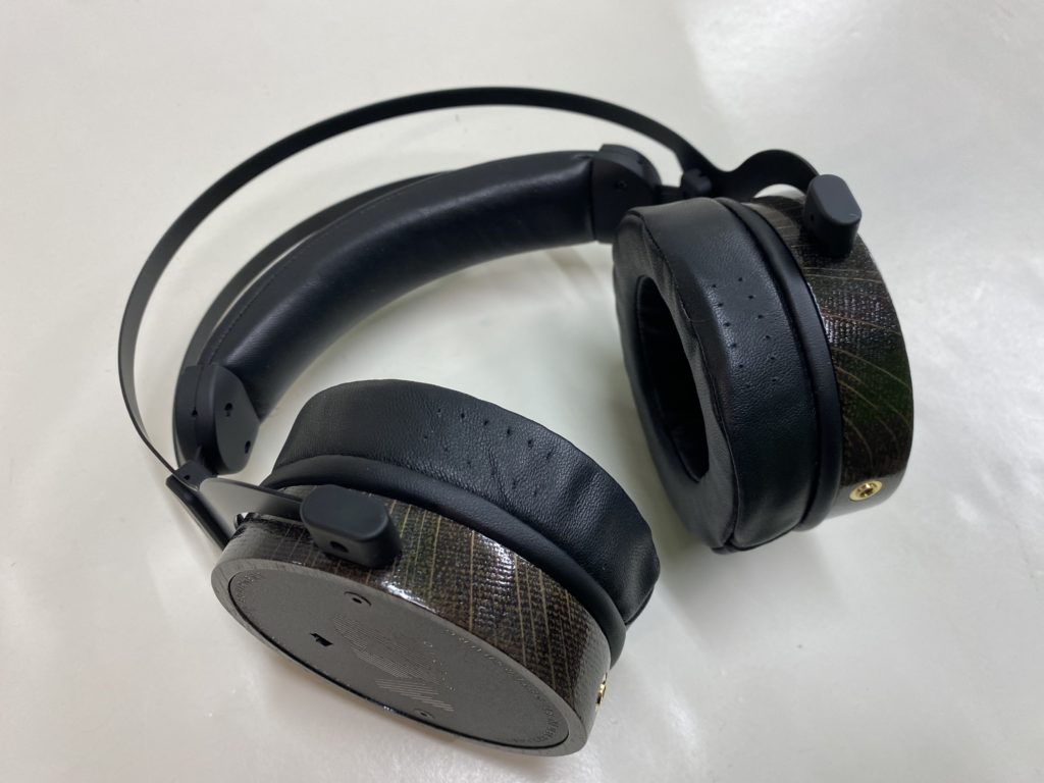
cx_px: 522
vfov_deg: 53.1
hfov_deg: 67.3
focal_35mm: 26
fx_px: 784
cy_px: 392
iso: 80
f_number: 1.8
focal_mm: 4.25
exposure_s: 1/60
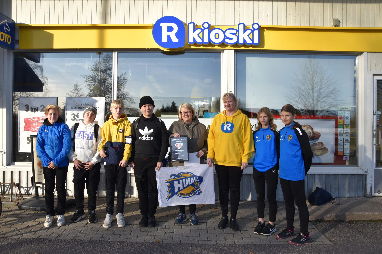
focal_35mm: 27
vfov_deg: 47.9
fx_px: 286
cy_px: 127
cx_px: 191
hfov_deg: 67.4
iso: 200
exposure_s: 1/250
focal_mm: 18
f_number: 8
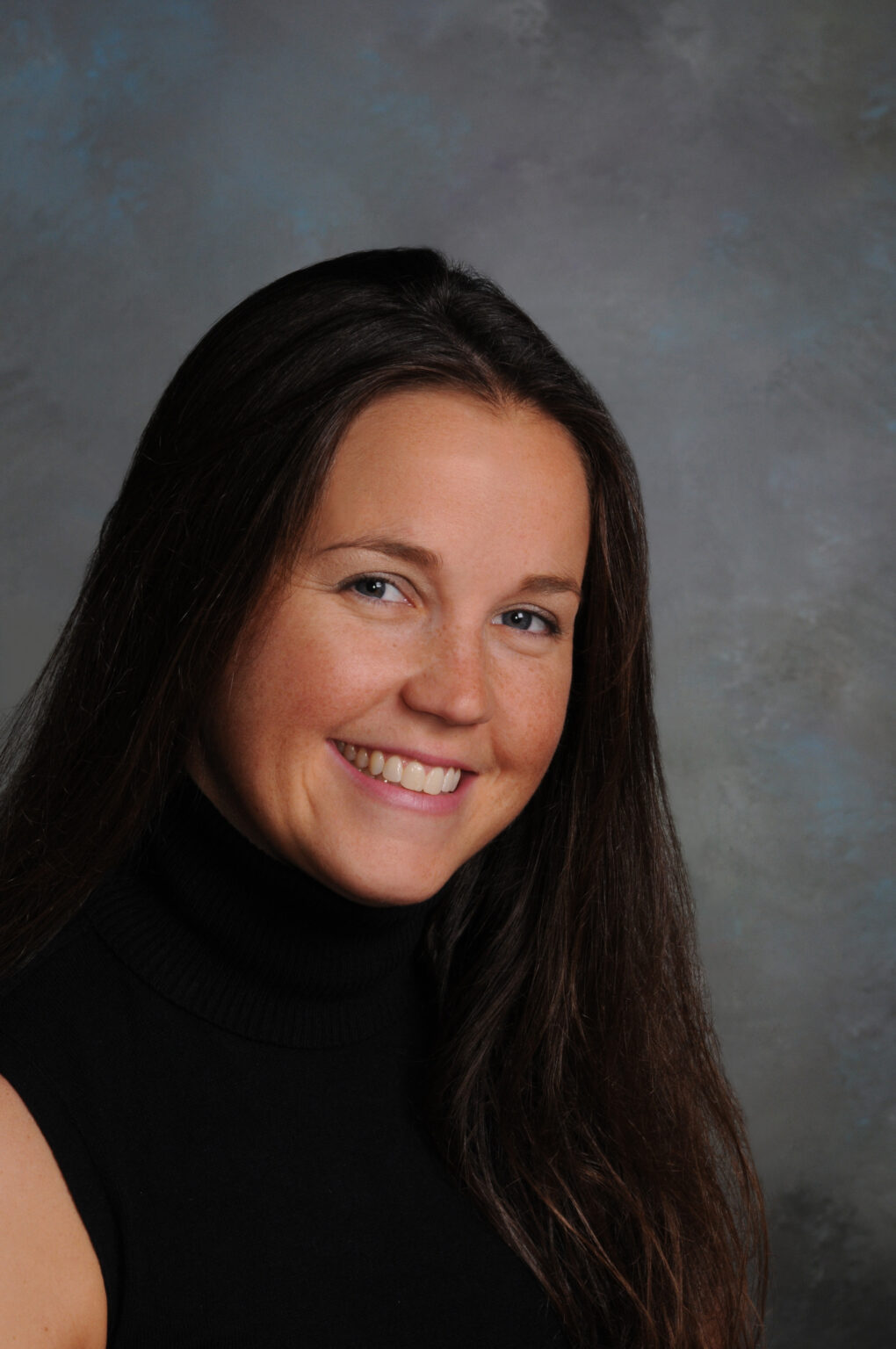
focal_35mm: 225
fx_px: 8422
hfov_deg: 6.1
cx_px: 448
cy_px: 674
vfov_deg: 9.2
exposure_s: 1/160
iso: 400
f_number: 16
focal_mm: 150
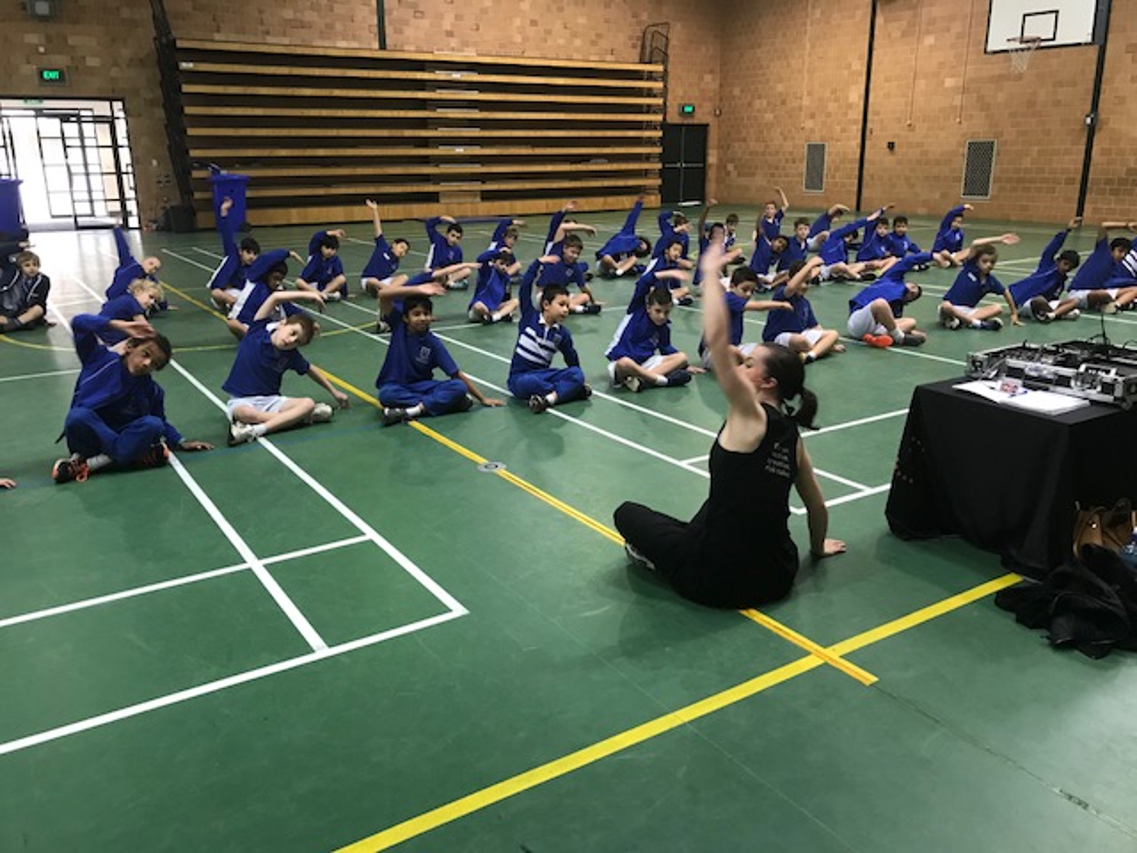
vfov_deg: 49.7
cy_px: 426
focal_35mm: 28
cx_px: 568
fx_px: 920
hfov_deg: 63.4
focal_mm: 3.99
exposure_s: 1/17
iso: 50
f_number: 1.8
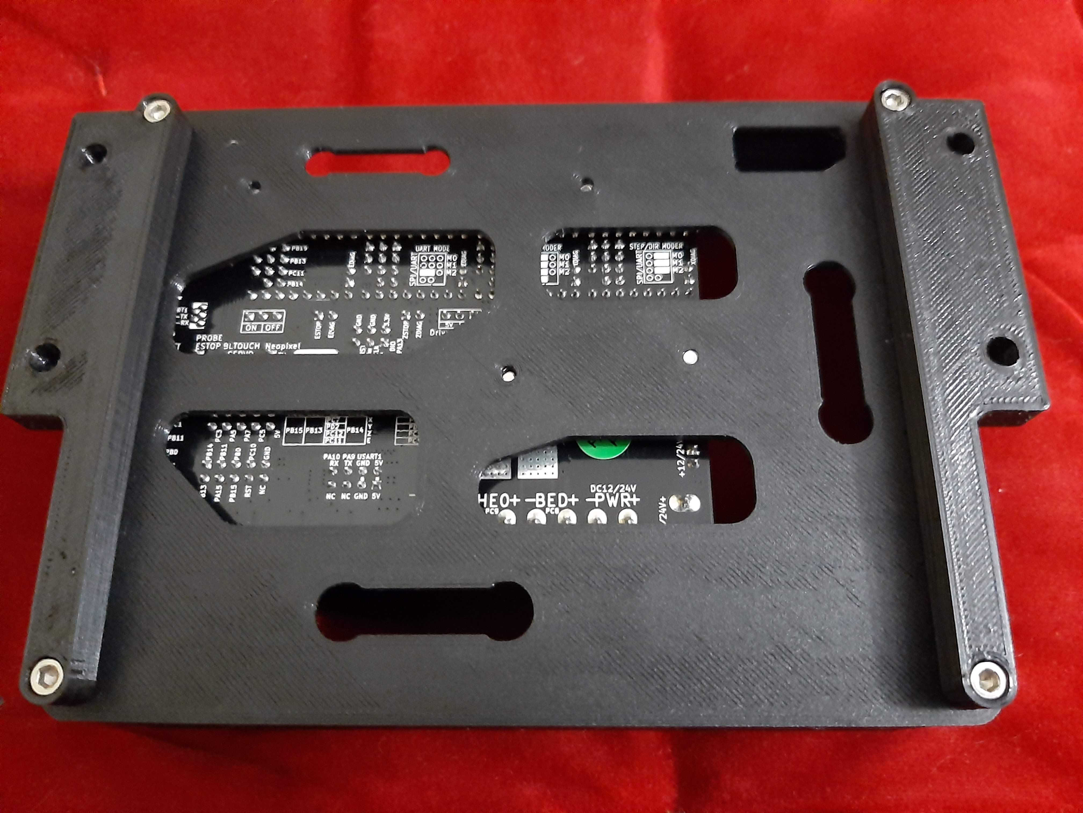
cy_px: 406
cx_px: 542
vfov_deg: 53.1
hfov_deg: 67.3
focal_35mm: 26
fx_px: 813
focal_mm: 3.93
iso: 1250
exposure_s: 1/10
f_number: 1.7
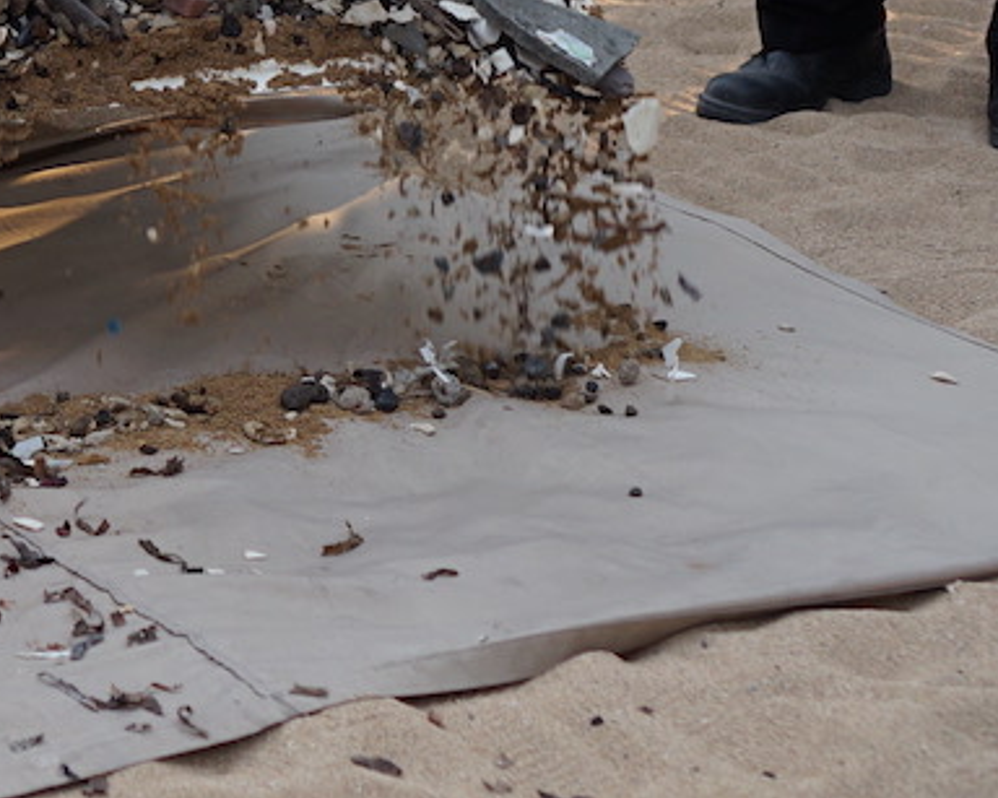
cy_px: -174
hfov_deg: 13.1
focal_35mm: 143
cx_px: -201
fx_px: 4223
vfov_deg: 10.6
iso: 125
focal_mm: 35
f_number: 3.5
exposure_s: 1/250
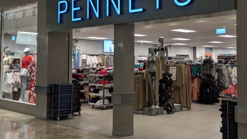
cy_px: 51
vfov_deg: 24.8
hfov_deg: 42.4
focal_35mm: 48
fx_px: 314
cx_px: 160
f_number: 1.85
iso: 61
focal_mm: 6.81
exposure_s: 1/118
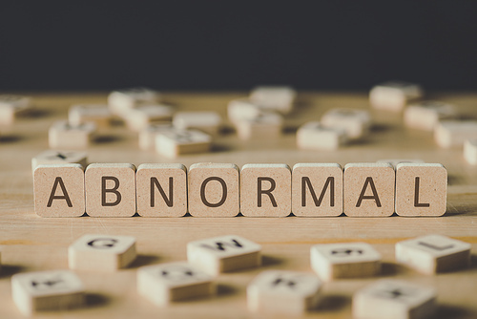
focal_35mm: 105
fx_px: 1392
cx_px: 238
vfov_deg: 13.1
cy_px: 160
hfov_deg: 19.4
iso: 320
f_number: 5
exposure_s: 1/200
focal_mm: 105
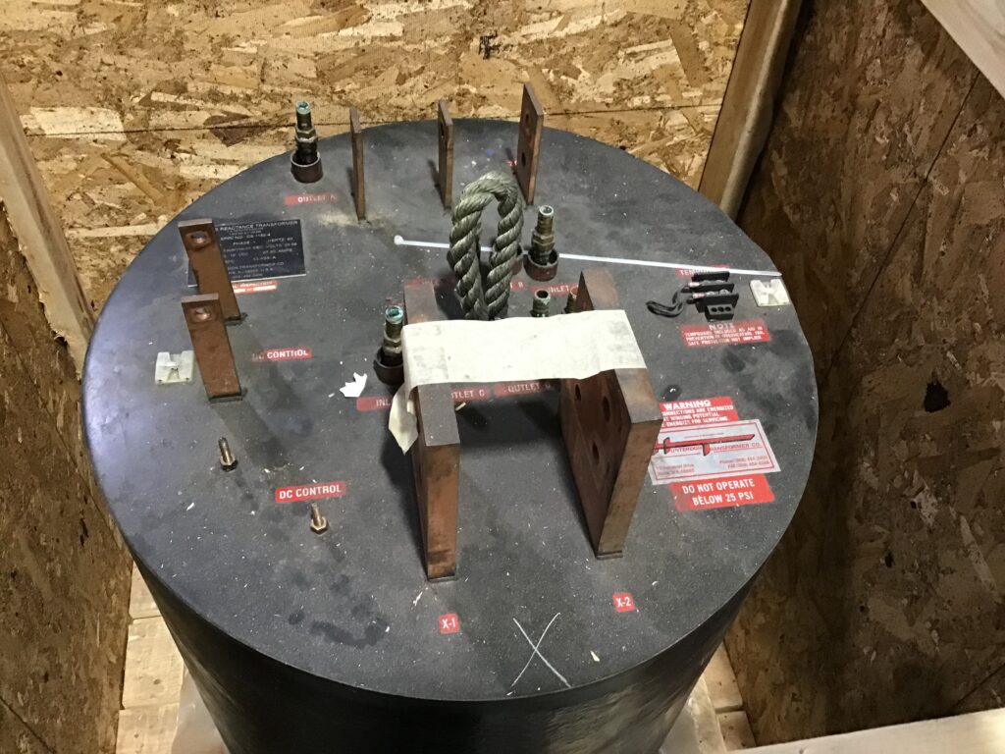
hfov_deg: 58.4
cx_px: 502
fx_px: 900
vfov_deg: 45.4
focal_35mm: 31
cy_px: 377
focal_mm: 3.3
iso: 200
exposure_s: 1/17
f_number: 2.4
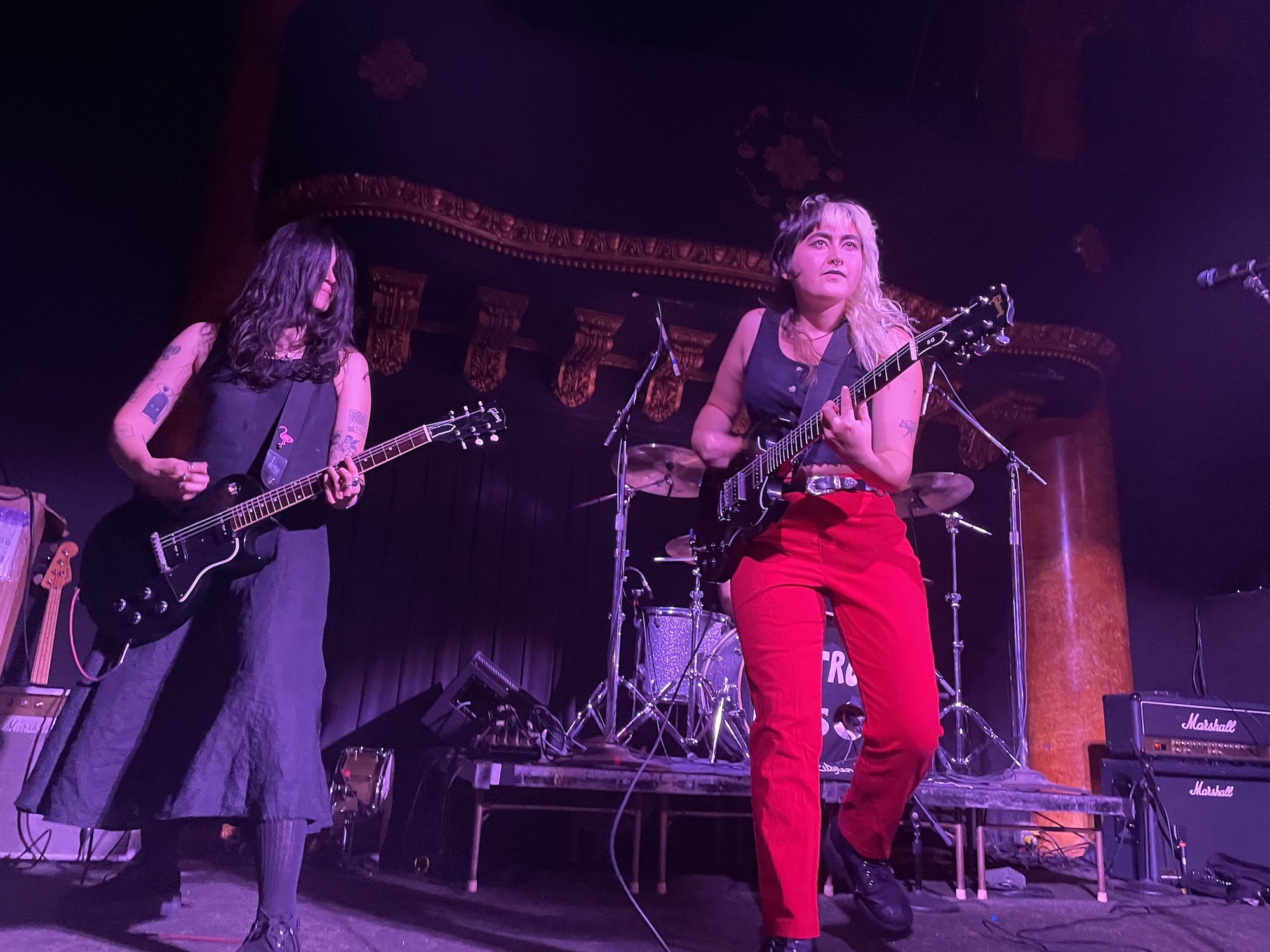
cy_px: 476
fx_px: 954
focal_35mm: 26
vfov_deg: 53.1
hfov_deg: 67.3
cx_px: 635
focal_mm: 4.2
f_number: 1.6
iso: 500
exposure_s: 1/40
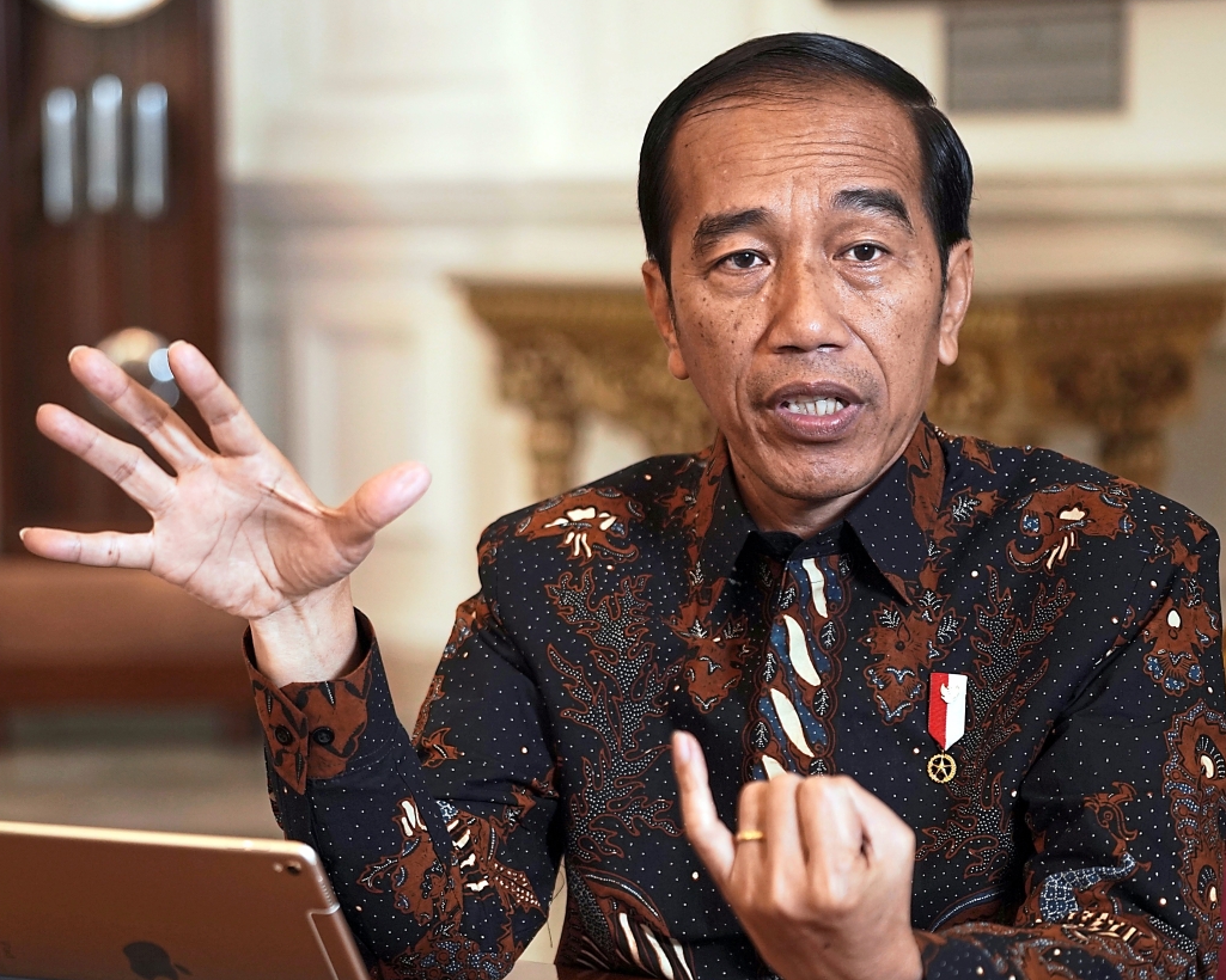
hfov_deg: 17.6
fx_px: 3955
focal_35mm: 109
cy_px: 490
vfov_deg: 14.1
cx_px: 527
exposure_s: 1/125
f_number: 4
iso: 1000
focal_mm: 96
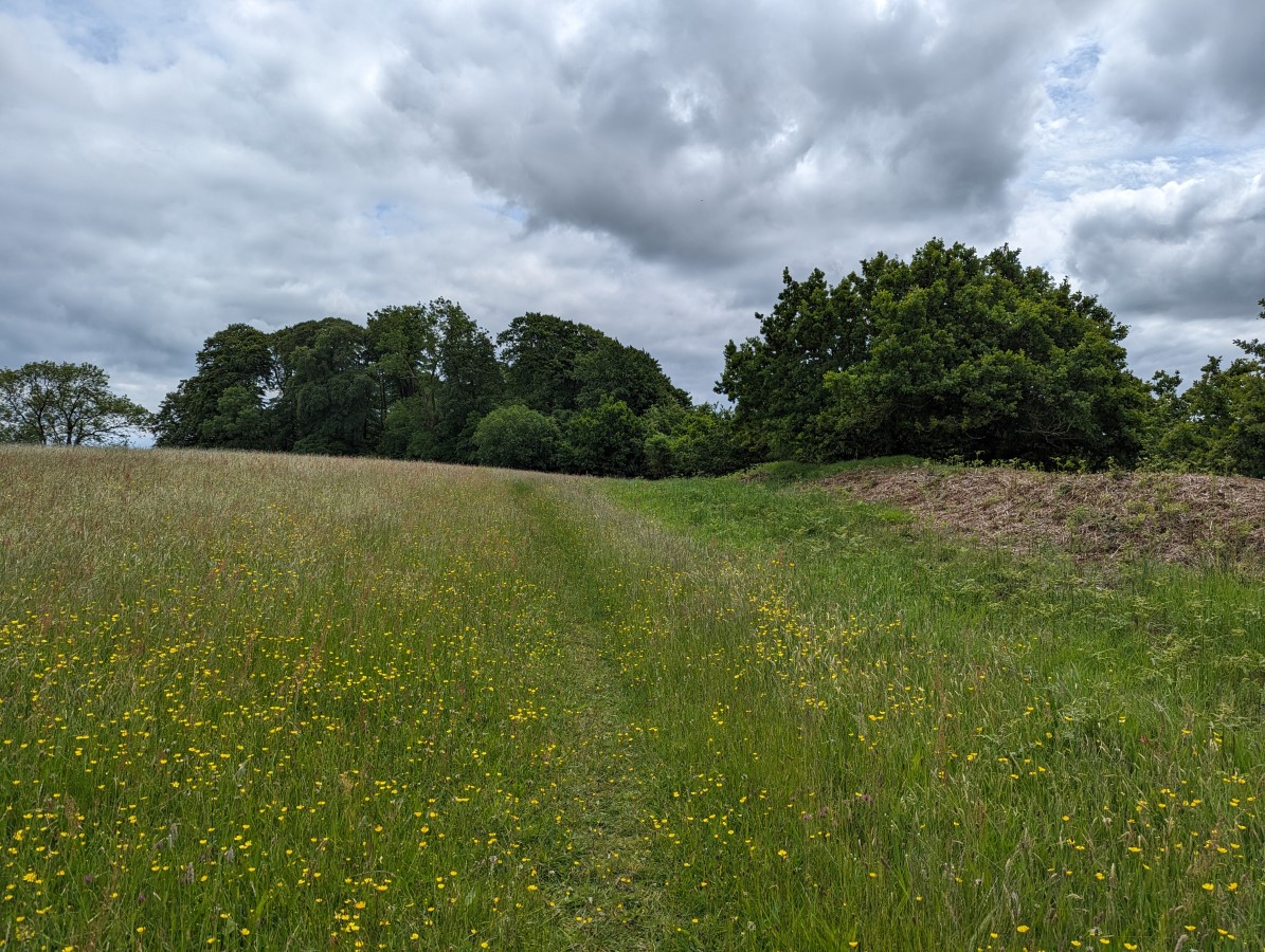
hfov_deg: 71.5
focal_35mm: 24
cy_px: 476
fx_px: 878
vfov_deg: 56.9
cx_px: 632
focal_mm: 6.81
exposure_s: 1/3906
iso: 47
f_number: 1.85
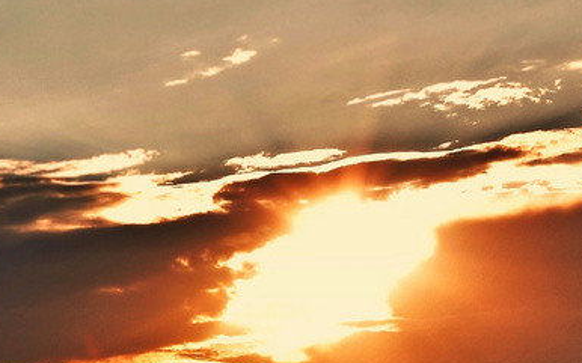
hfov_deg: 11.8
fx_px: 2648
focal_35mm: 167
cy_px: 533
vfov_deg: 7.7
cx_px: -369
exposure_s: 1/500
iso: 200
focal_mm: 26
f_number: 11
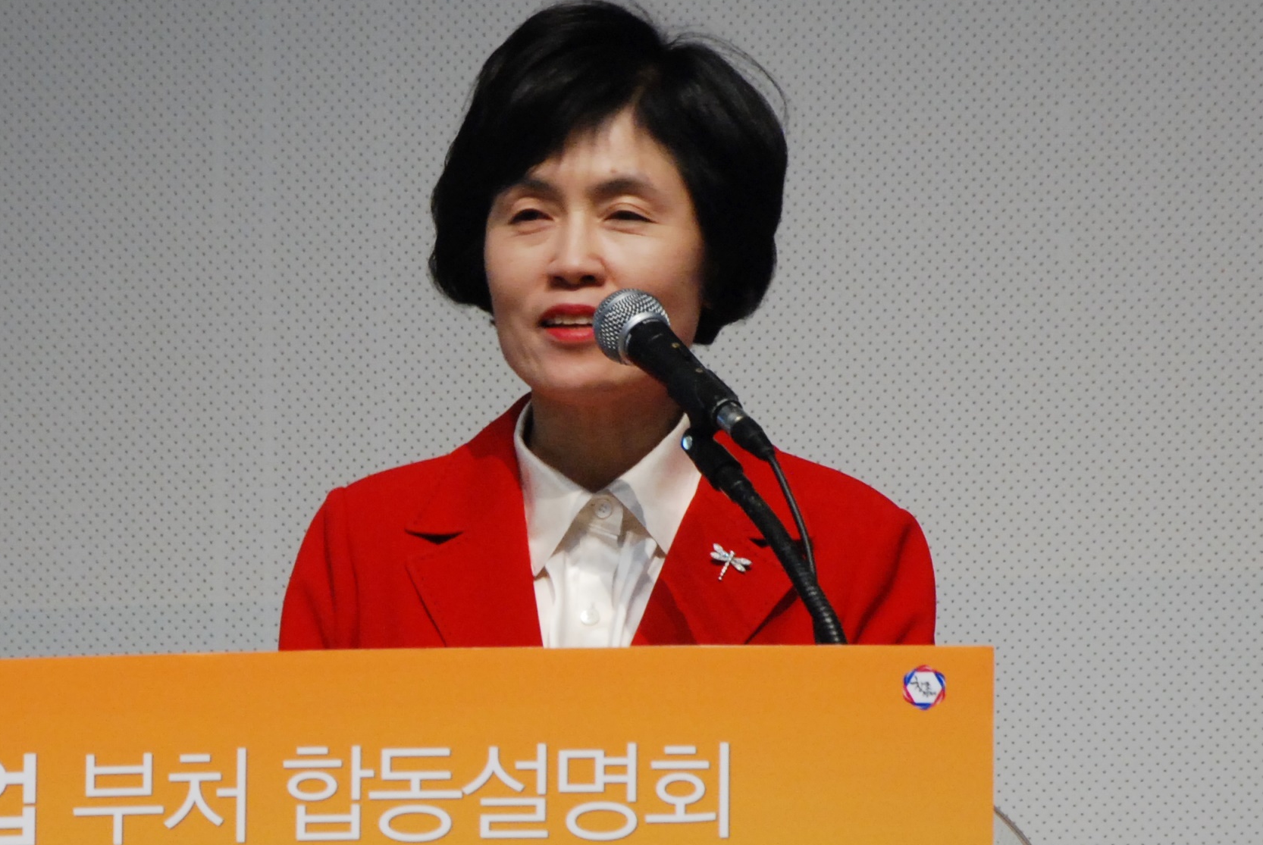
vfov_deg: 4.7
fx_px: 10359
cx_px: 343
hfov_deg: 7.0
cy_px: 538
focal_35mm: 295
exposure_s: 1/13
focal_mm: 105
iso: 800
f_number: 5.6
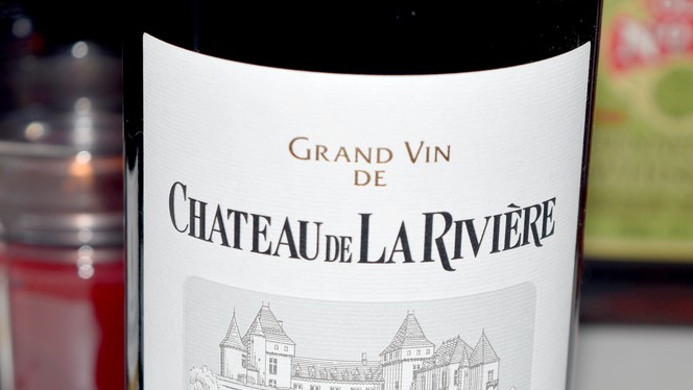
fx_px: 2316
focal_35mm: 126
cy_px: 349
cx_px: 369
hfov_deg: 17.0
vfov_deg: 9.6
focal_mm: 52
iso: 100
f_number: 8
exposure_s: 1/60
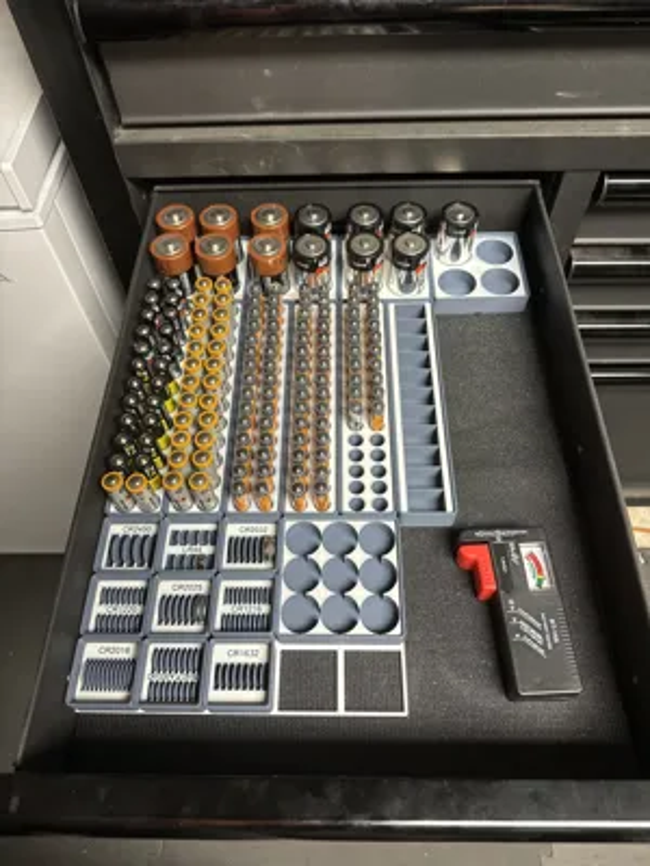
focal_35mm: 24
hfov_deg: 56.8
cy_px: 433
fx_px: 601
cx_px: 325
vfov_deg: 71.6
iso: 320
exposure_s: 1/60
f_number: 1.78
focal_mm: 6.76
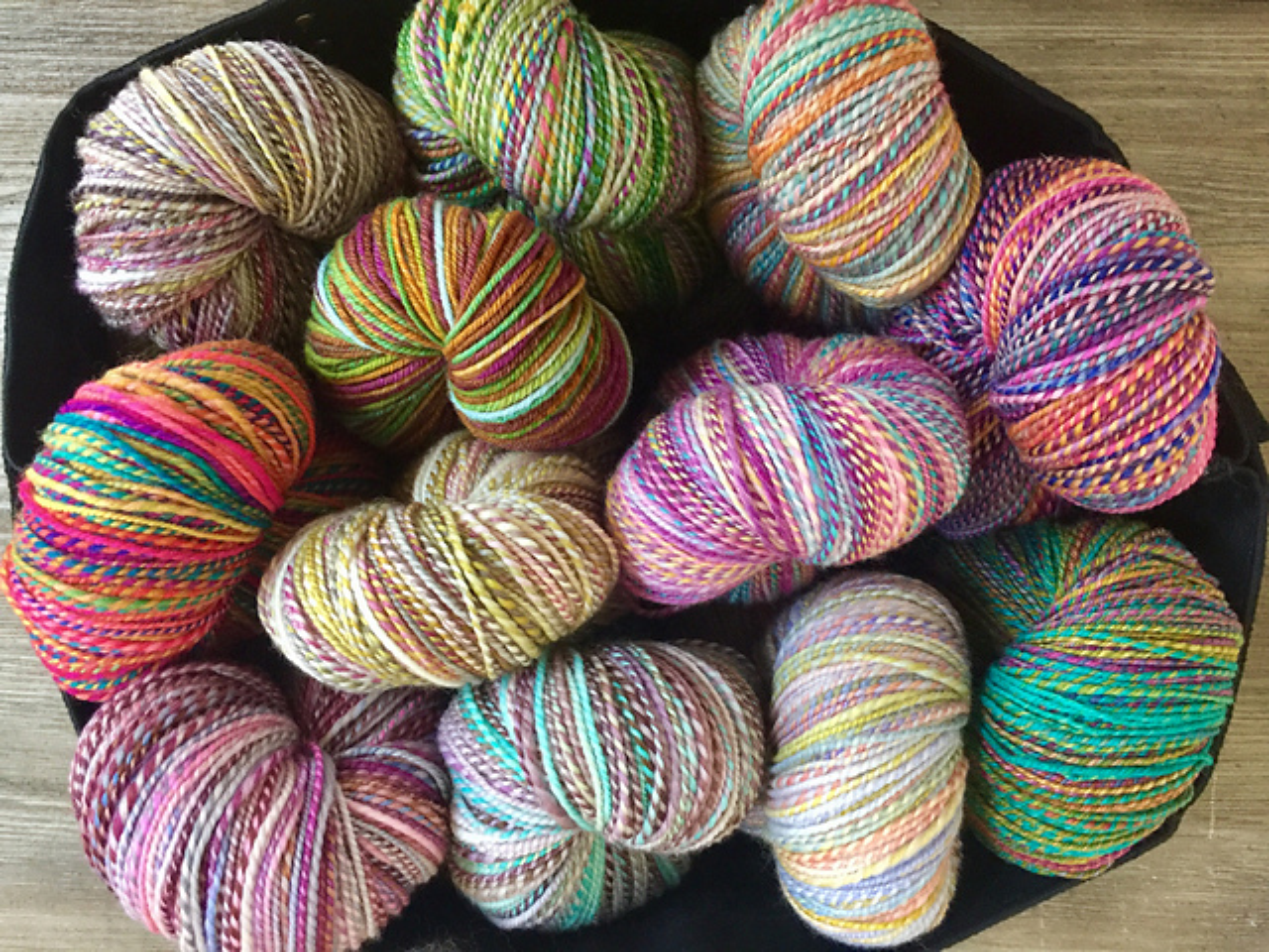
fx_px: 1063
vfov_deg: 48.2
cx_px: 634
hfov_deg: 61.7
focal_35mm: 29
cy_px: 476
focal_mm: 4.15
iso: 125
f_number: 2.2
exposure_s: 1/10
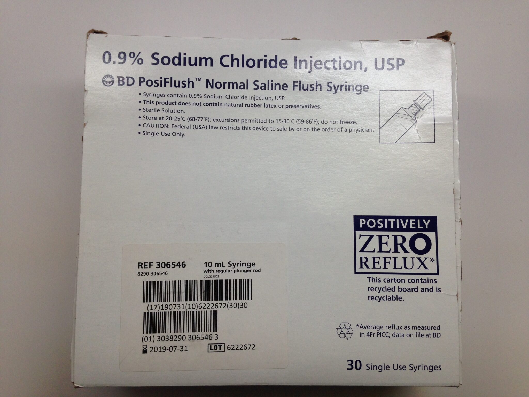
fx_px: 504
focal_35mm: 33
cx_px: 264
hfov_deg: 55.4
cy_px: 198
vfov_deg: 42.9
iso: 64
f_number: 2.4
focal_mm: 4.12
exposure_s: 1/120
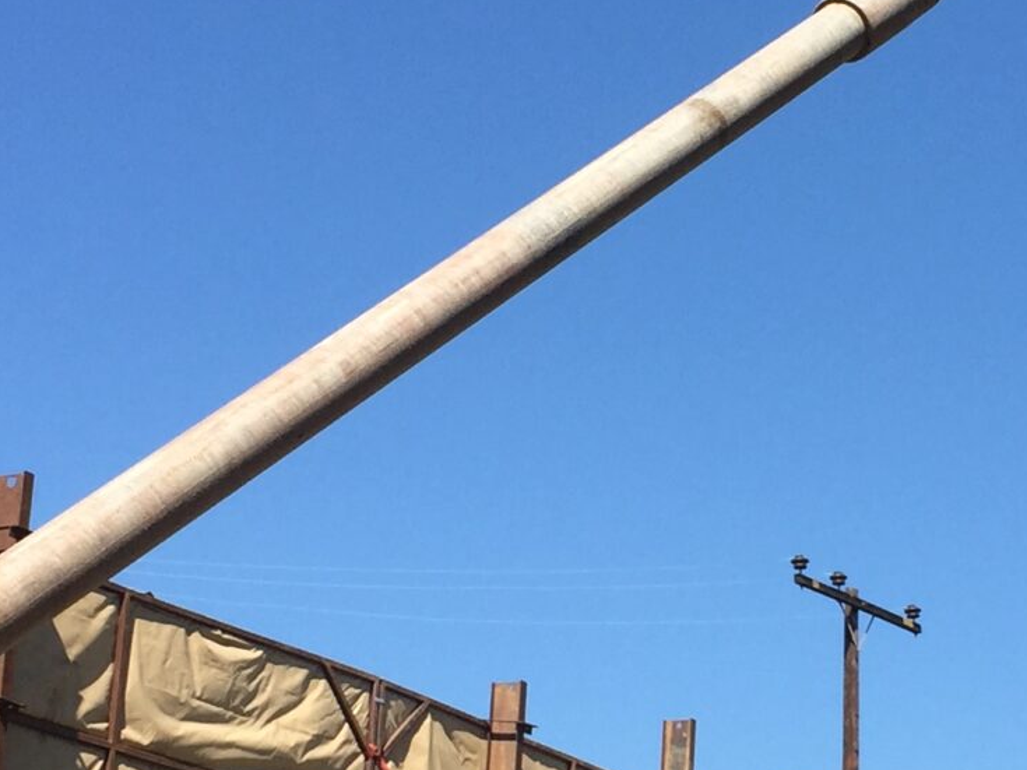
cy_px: 542
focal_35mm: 101
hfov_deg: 19.3
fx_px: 2996
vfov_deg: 14.6
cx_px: 801
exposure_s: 1/1647
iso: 32
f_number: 2.2
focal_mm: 4.15
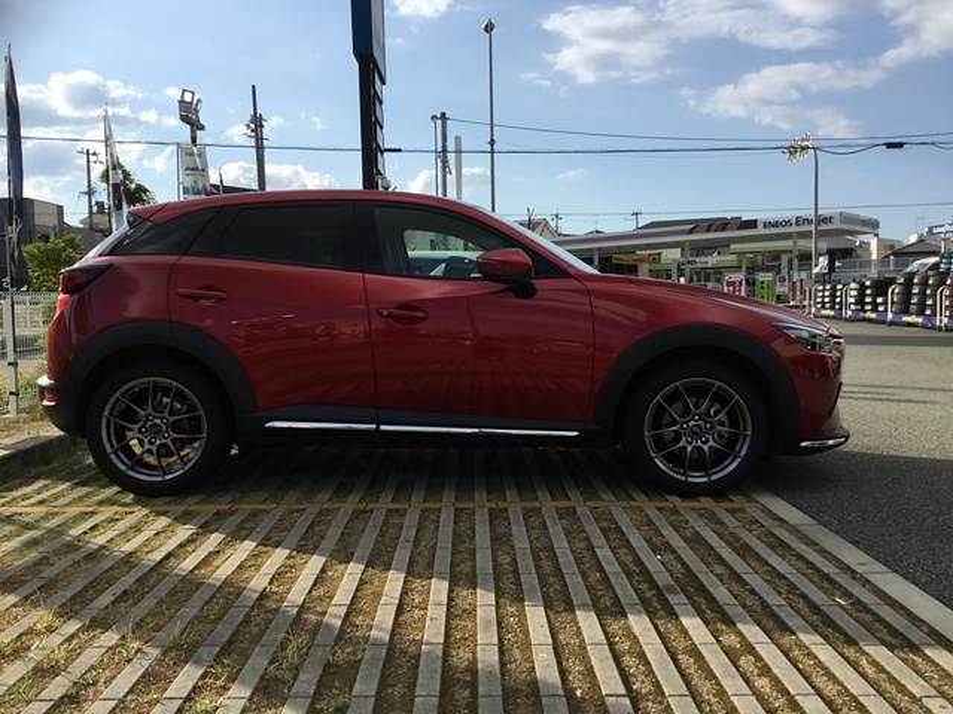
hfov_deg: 58.4
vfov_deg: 45.4
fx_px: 853
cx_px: 476
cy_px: 357
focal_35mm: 31
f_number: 2.4
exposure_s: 1/1597
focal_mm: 3.3
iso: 25
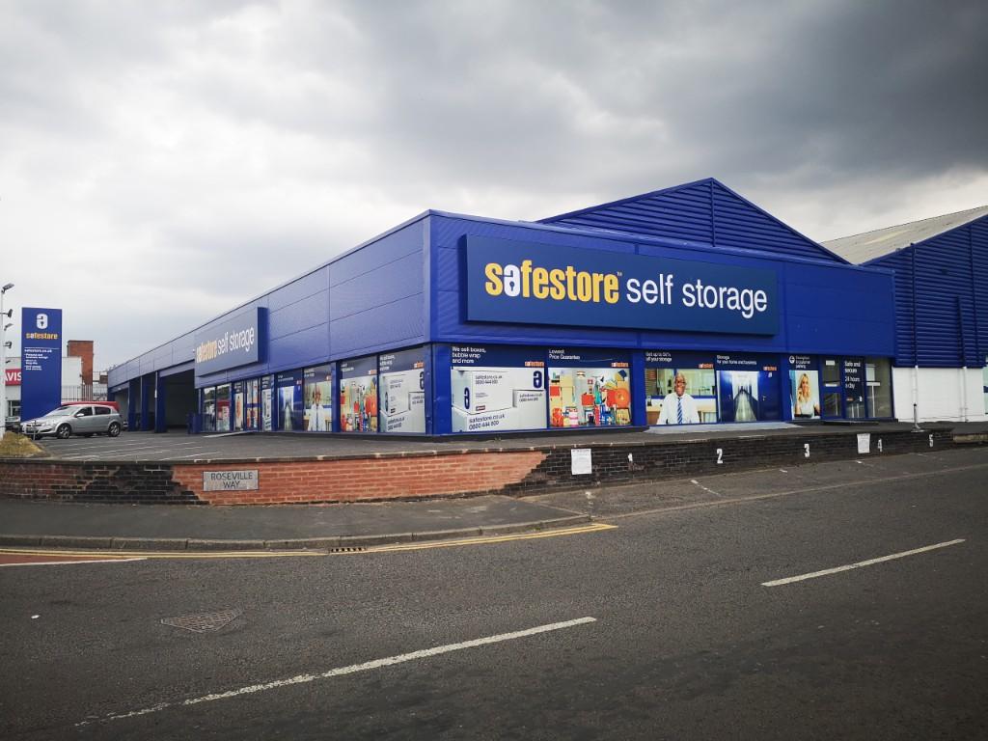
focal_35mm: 27
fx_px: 771
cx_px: 494
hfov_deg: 65.3
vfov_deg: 51.4
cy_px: 370
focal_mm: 3.95
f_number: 1.8
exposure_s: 1/1172
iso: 50
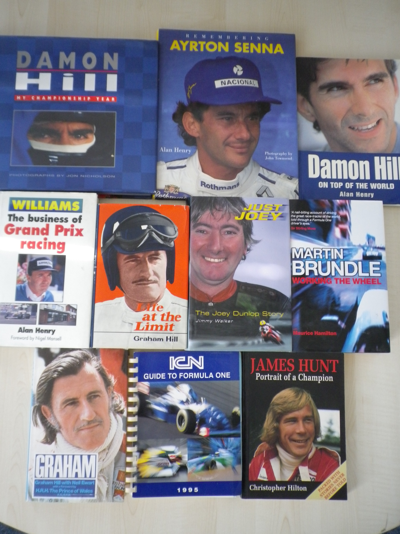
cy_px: 267
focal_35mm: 28
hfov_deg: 49.7
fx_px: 431
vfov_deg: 63.4
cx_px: 200
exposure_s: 1/50
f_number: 3.5
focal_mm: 5.05
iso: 200
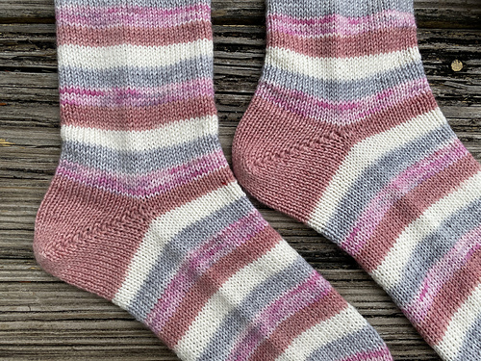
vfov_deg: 53.1
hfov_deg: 67.3
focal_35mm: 26
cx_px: 240
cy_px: 180
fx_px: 361
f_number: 1.8
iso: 32
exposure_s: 1/296
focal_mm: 4.25
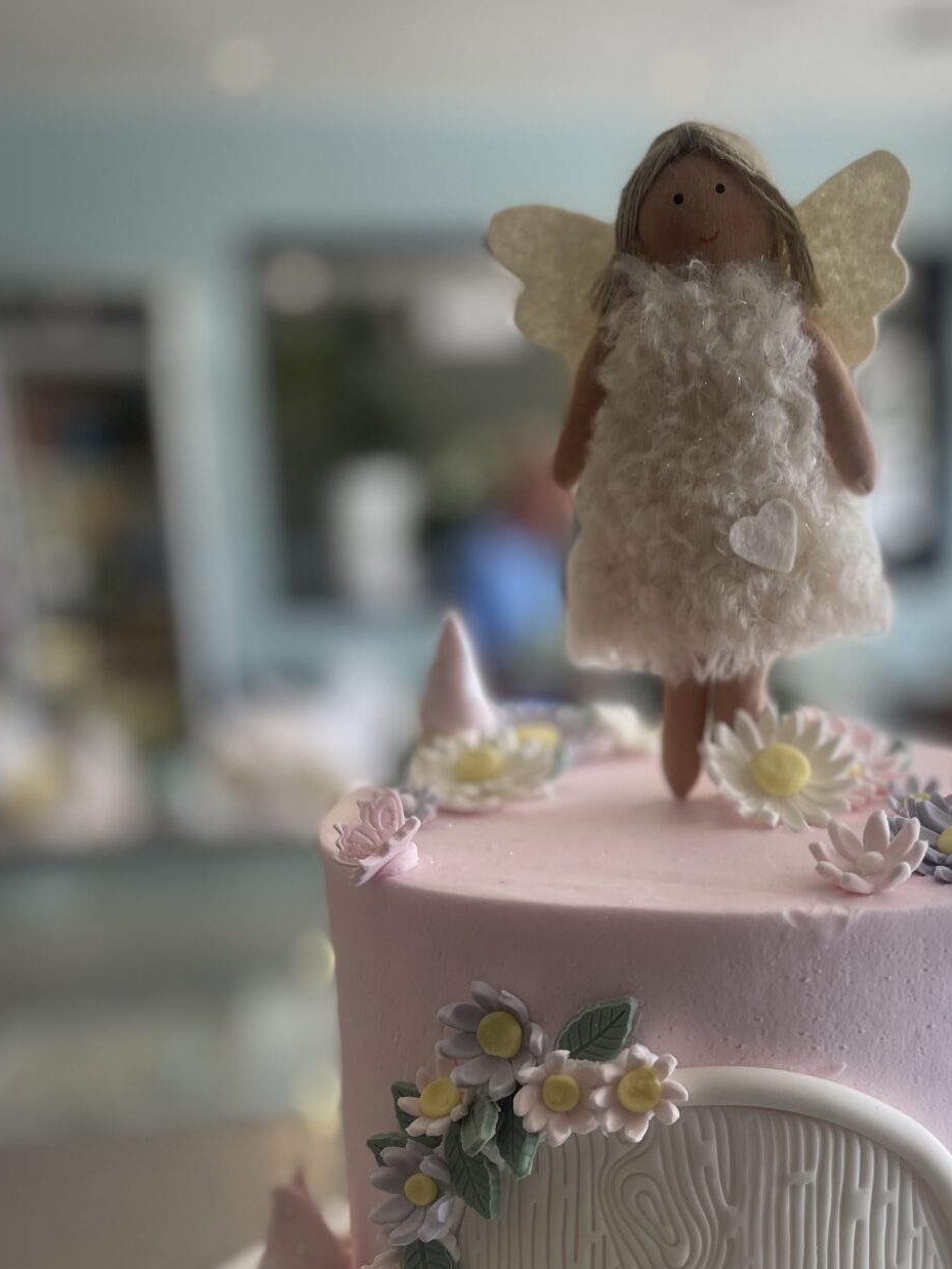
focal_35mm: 43
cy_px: 890
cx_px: 694
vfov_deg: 43.0
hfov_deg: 33.1
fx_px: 1576
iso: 40
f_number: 1.6
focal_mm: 5.1
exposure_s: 1/100
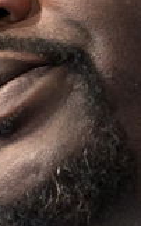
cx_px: 102
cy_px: 163
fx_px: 5118
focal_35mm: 831
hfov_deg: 1.6
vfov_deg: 2.5
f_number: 3.5
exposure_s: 1/250
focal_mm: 110
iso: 1250
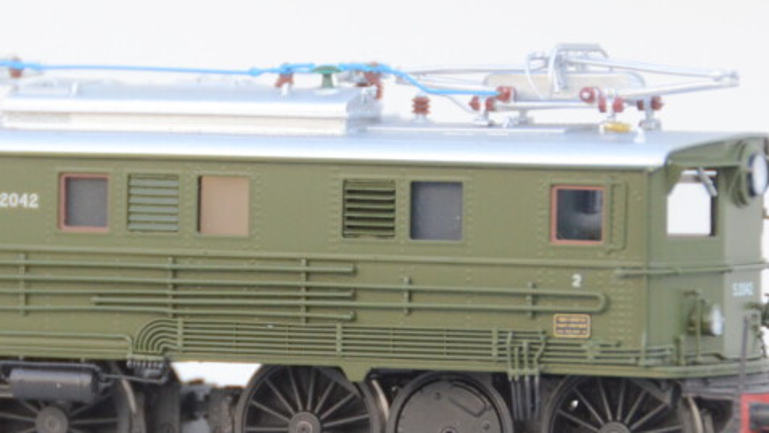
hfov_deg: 3.8
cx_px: 180
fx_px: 11644
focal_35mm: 571
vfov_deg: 2.1
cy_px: 285
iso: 1600
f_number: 5.6
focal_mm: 170
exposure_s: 1/400
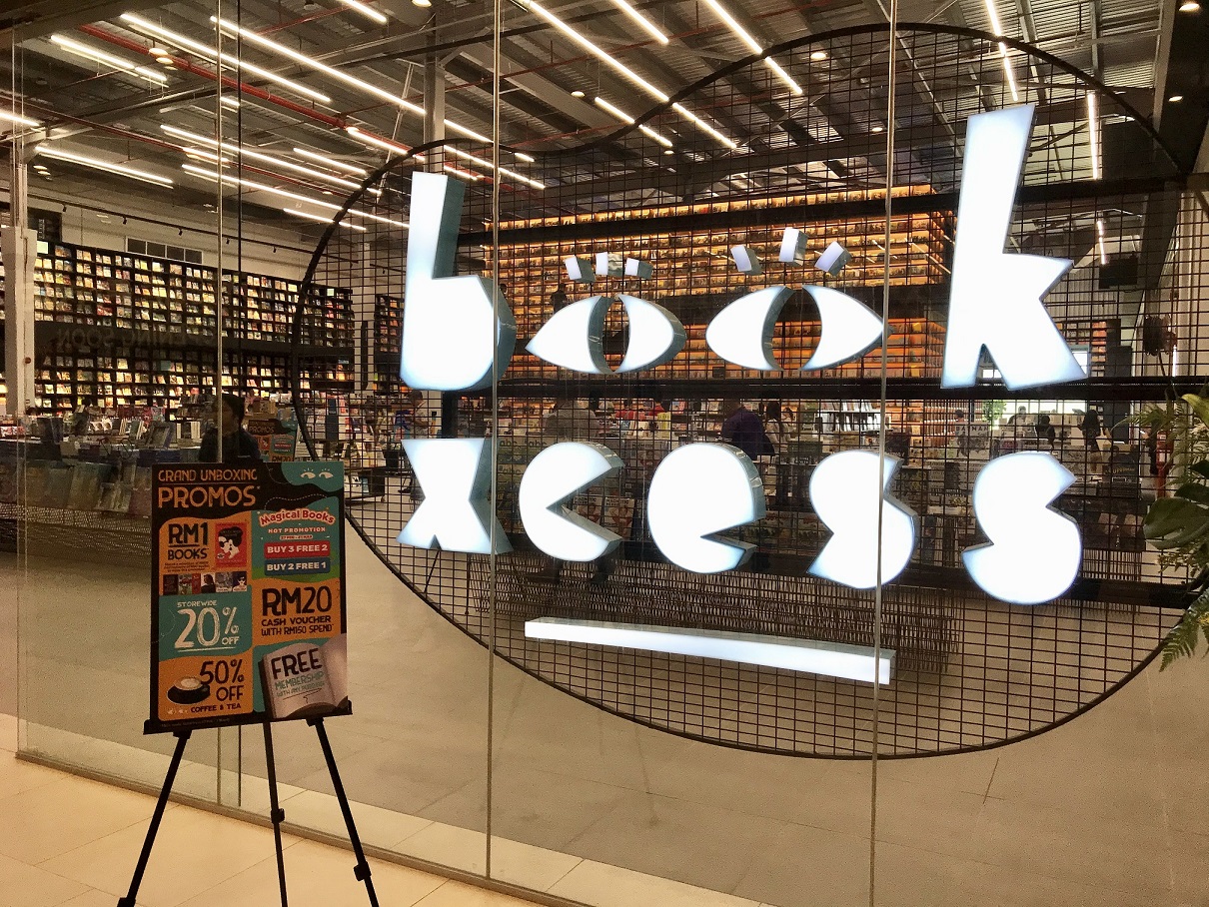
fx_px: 978
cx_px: 604
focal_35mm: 28
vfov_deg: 49.8
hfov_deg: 63.4
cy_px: 454
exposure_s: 1/100
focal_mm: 3.99
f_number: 1.8
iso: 40
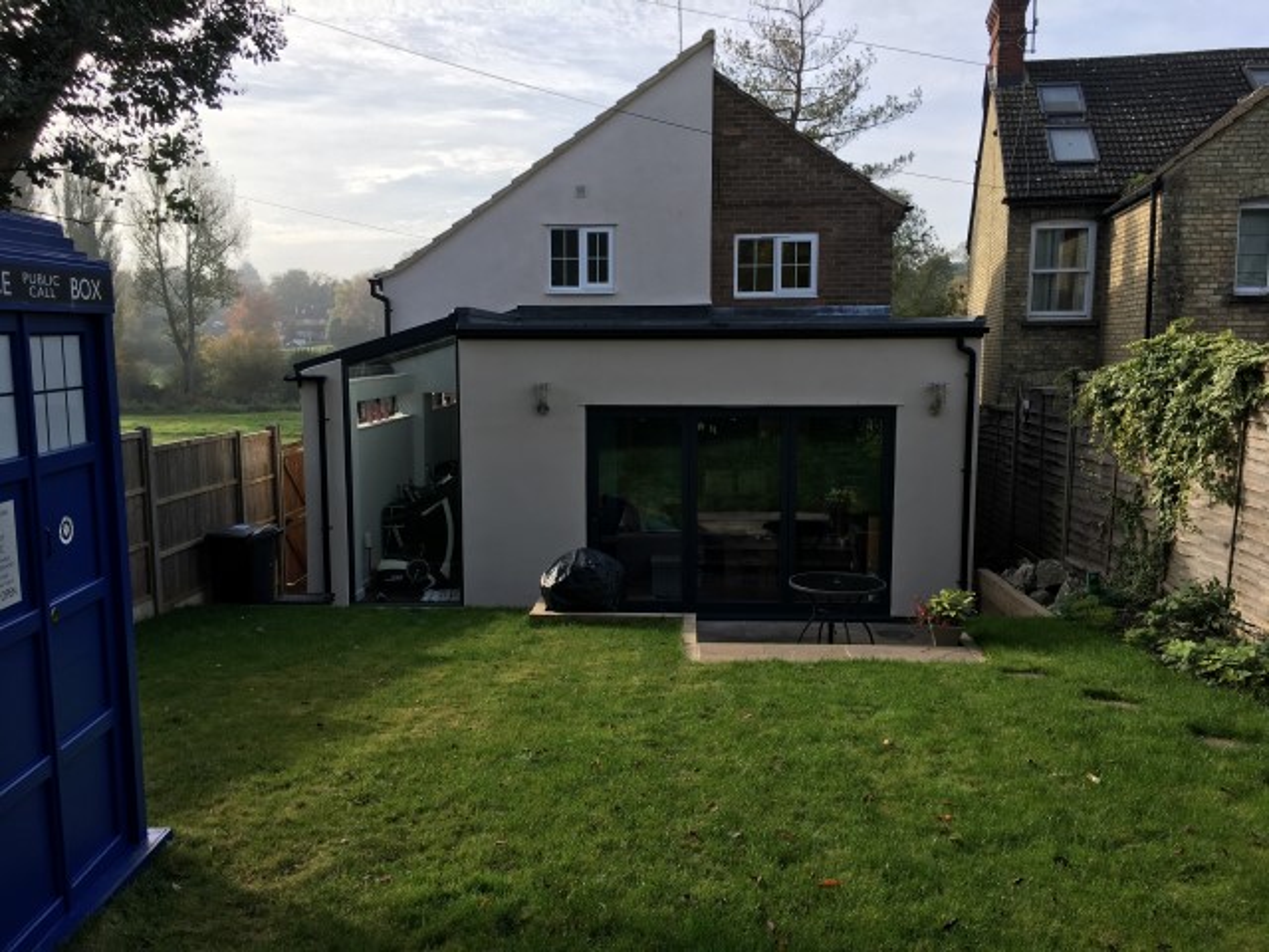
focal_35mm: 29
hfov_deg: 61.7
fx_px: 1063
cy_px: 476
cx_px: 634
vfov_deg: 48.2
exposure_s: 1/761
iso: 25
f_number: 2.2
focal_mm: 4.15
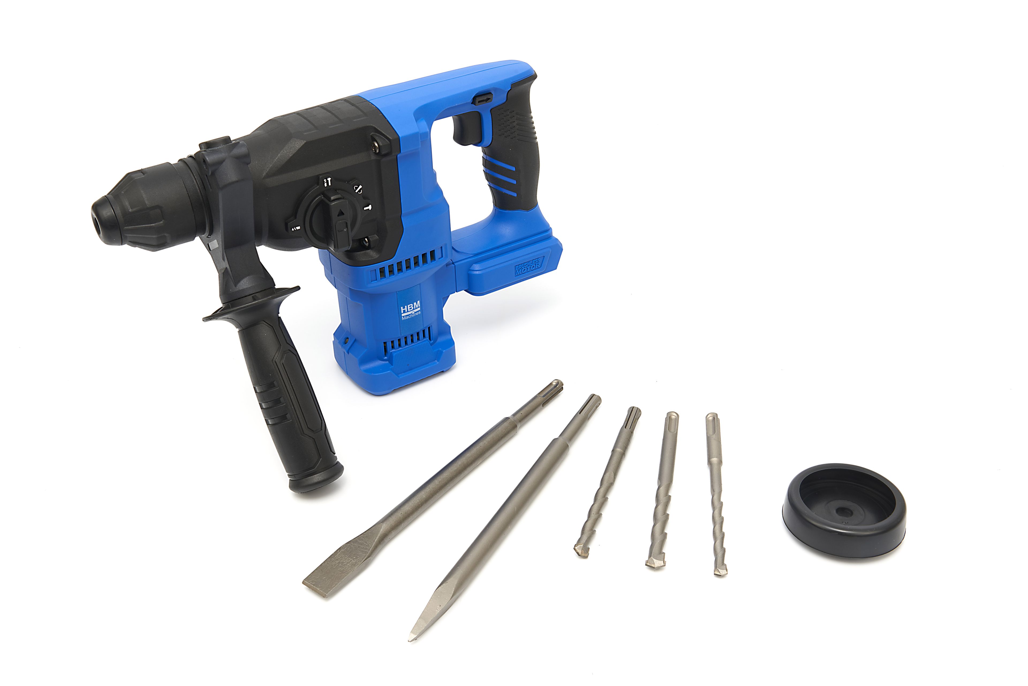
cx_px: 514
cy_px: 343
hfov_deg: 49.5
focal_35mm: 39
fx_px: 1114
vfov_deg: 34.2
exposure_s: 1/125
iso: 80
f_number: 22
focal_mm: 39
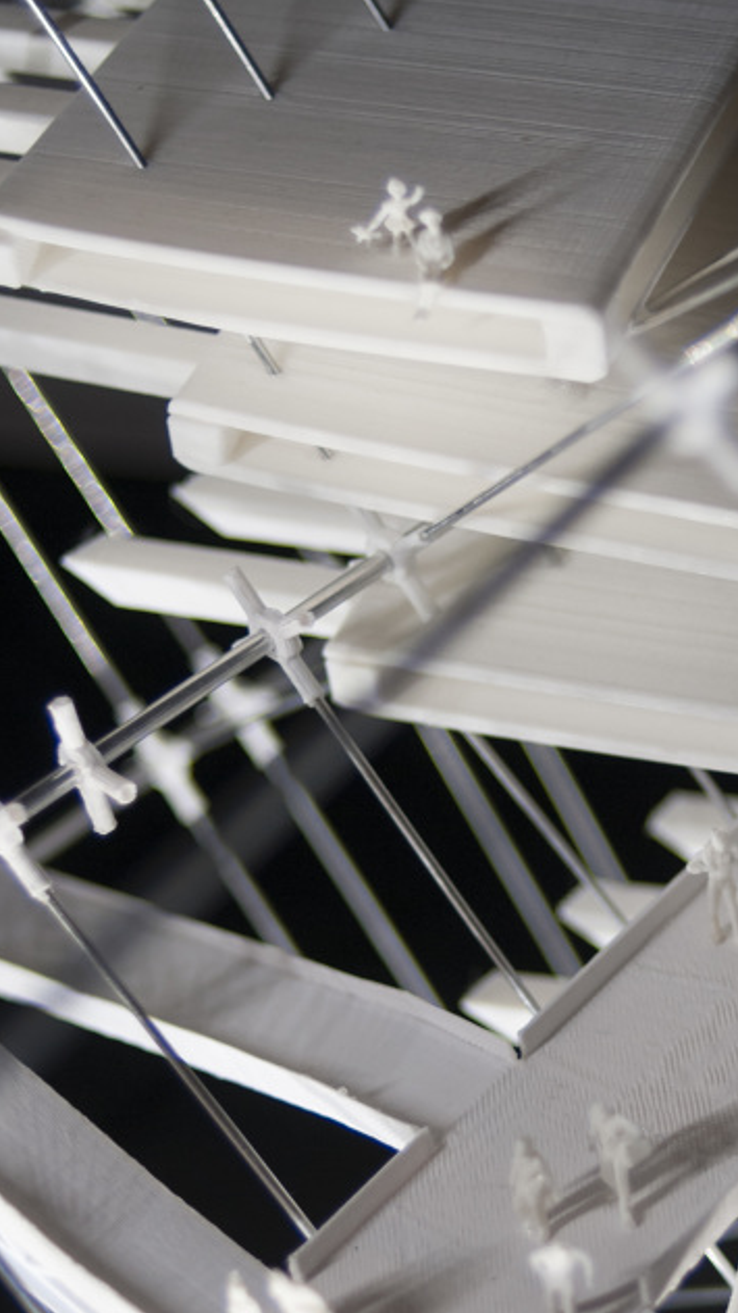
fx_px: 3055
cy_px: 830
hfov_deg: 13.7
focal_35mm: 88
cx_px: 642
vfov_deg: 24.2
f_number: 3.2
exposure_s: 1/40
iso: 400
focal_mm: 35
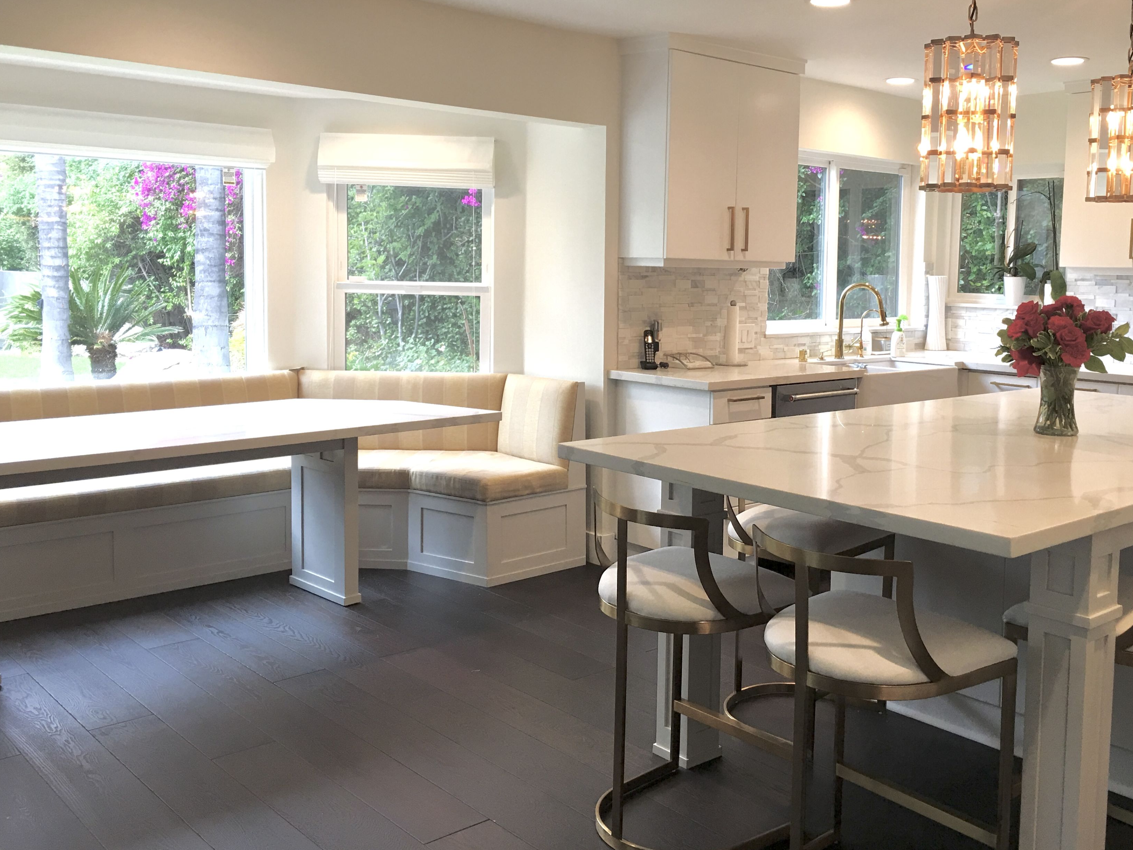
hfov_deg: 53.7
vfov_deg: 41.7
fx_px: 1113
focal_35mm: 34
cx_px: 661
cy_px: 358
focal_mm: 4.15
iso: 32
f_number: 2.2
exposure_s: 1/40
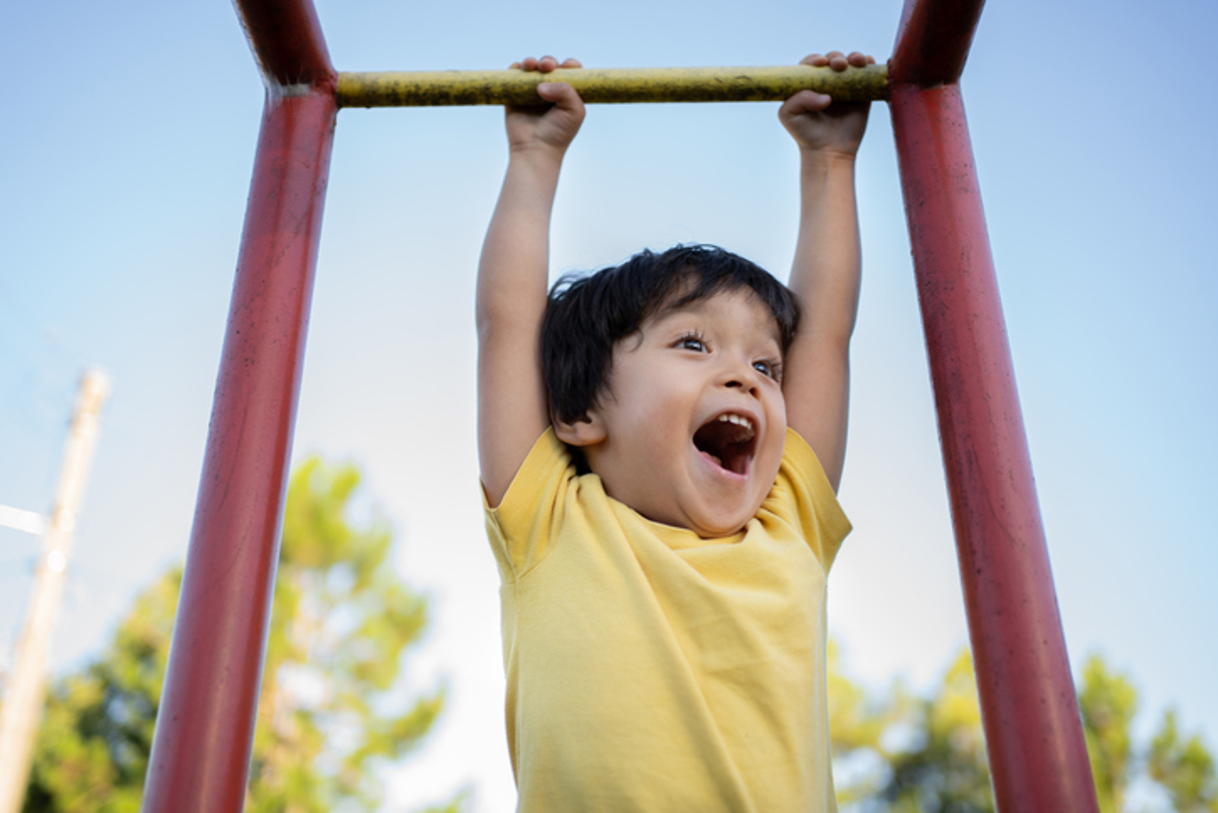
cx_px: 609
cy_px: 406
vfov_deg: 37.9
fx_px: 1184
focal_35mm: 35
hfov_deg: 54.4
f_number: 1.8
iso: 100
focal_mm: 35
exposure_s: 1/250
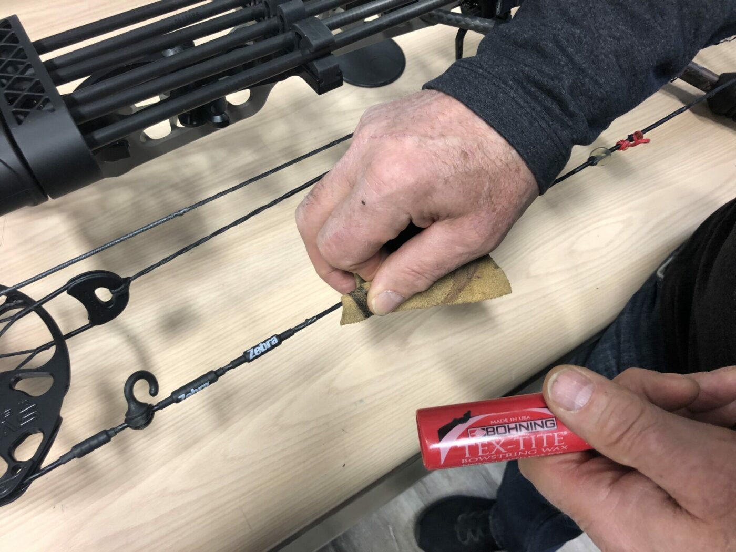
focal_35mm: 28
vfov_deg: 49.7
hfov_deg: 63.4
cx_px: 368
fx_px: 595
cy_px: 276
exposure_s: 1/30
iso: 40
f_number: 1.8
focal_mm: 3.99
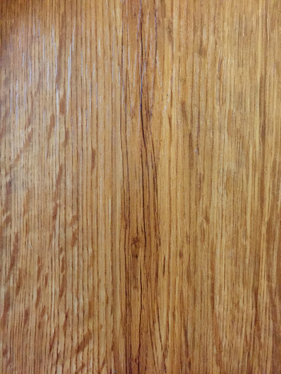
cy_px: 187
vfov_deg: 61.6
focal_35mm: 29
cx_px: 140
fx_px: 314
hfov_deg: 48.2
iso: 250
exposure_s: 1/15
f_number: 2.2
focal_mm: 4.15
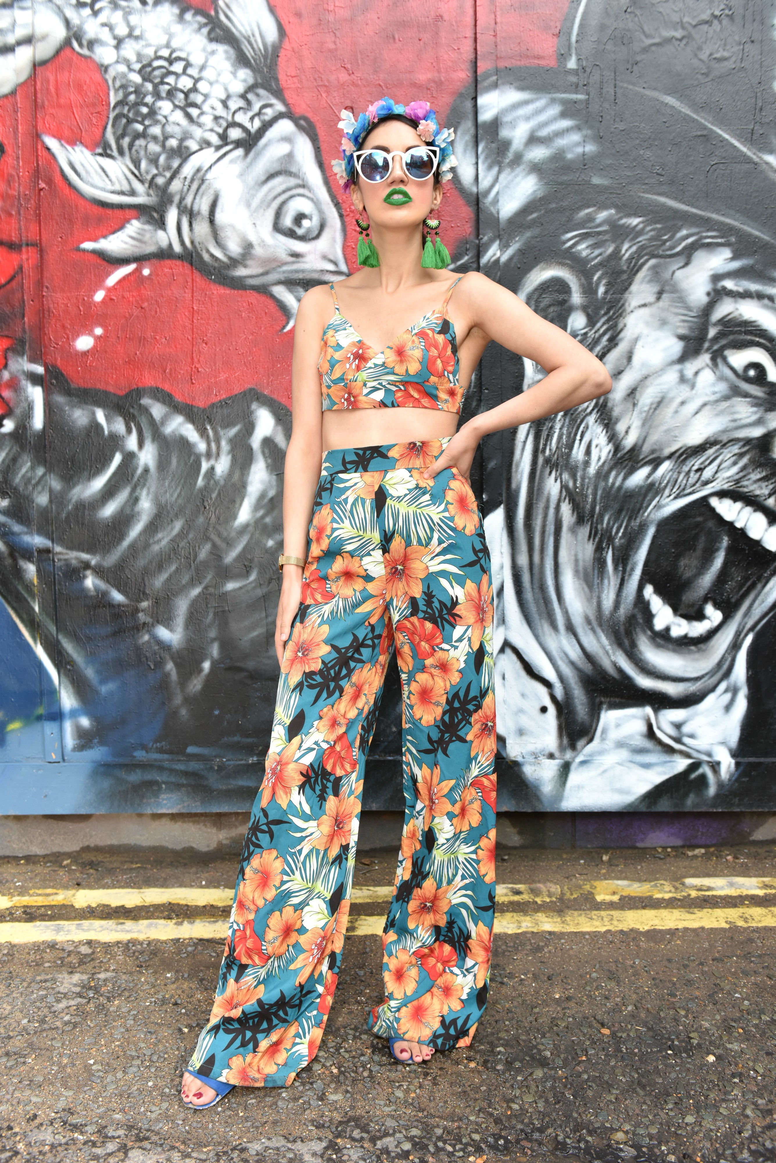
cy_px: 582
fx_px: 937
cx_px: 388
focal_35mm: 29
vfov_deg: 63.6
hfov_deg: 45.0
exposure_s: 1/500
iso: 400
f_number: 4.5
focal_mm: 29
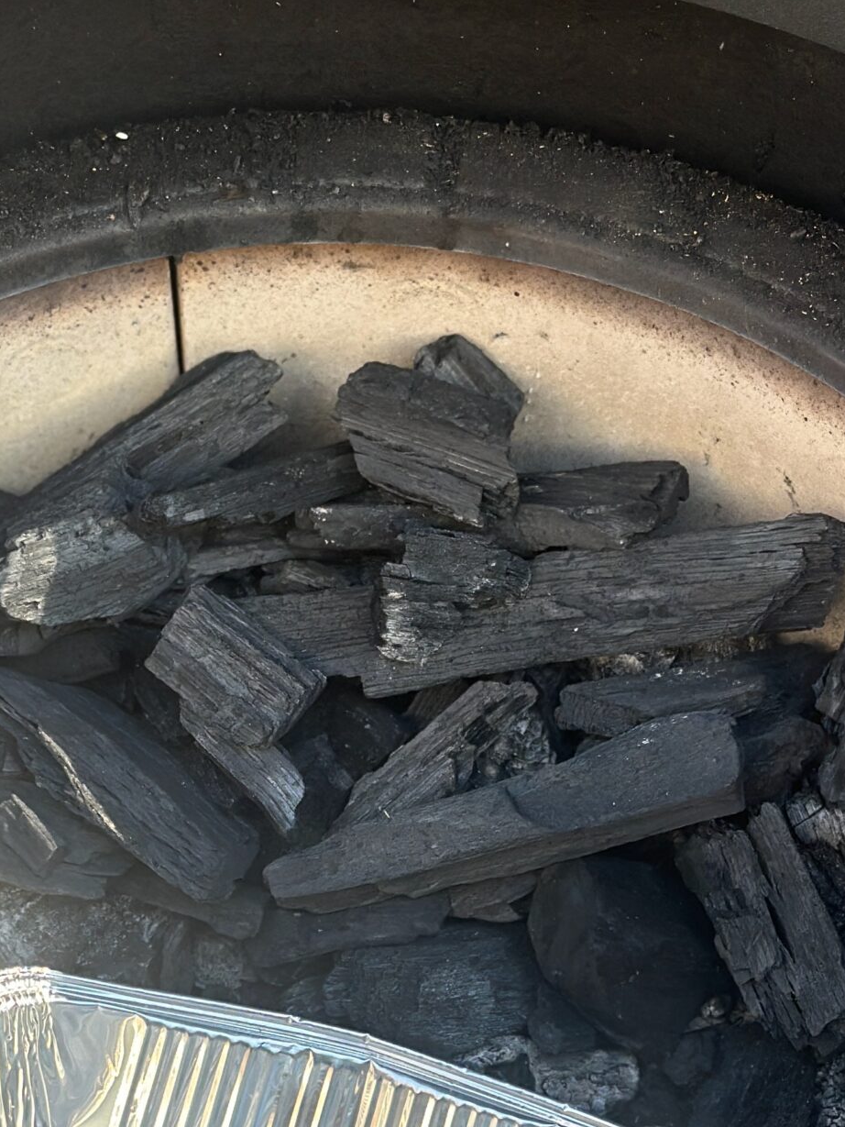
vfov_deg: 19.6
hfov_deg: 14.8
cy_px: 731
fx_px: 3254
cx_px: 306
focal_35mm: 100
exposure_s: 1/267
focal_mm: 6.86
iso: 80
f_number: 1.78
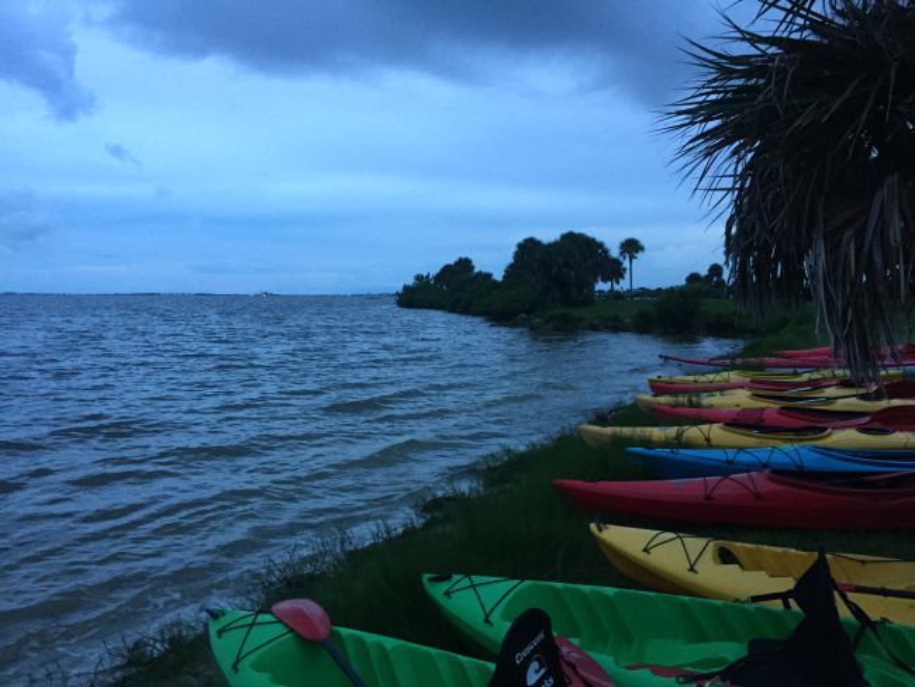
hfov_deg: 61.6
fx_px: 767
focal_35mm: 29
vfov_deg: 48.3
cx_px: 458
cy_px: 344
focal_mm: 4.15
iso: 200
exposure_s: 1/30
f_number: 2.2
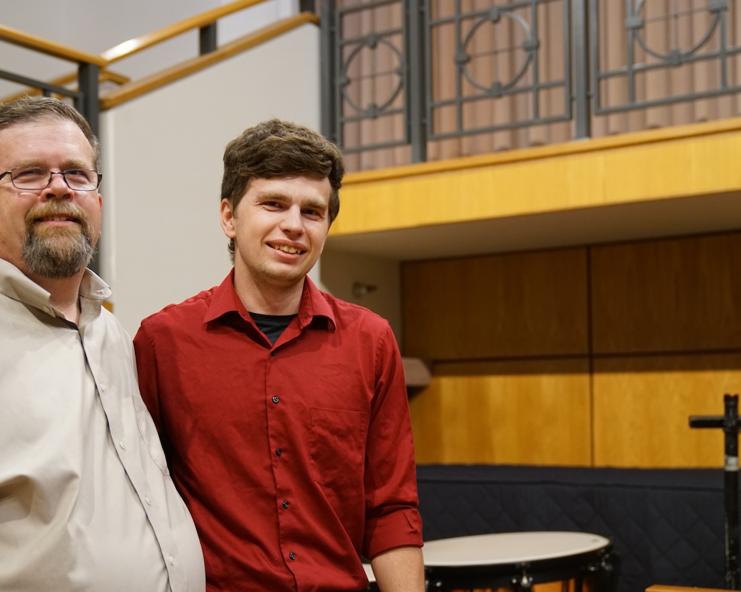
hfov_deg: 36.7
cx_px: 356
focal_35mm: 51
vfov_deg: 29.5
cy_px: 373
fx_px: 1118
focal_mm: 34
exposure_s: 1/160
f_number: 2.8
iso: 2500
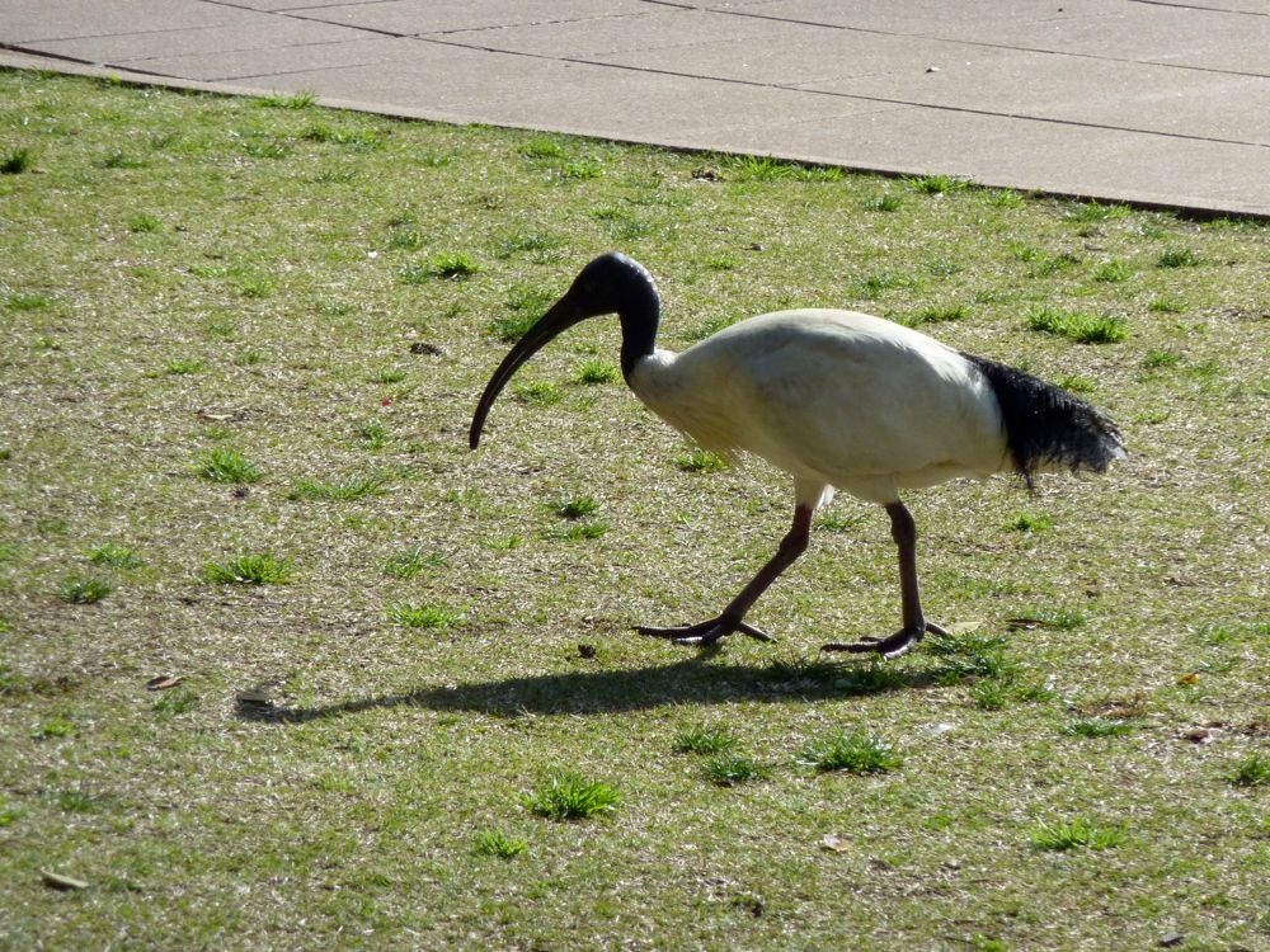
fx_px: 11006
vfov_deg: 5.0
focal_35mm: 300
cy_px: 476
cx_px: 635
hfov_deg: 6.6
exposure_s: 1/1000
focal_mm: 49.2
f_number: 4.9
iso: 250
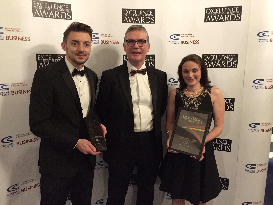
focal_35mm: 29
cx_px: 136
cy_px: 102
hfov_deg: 61.7
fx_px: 229
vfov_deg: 48.2
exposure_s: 1/17
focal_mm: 4.15
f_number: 2.2
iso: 400
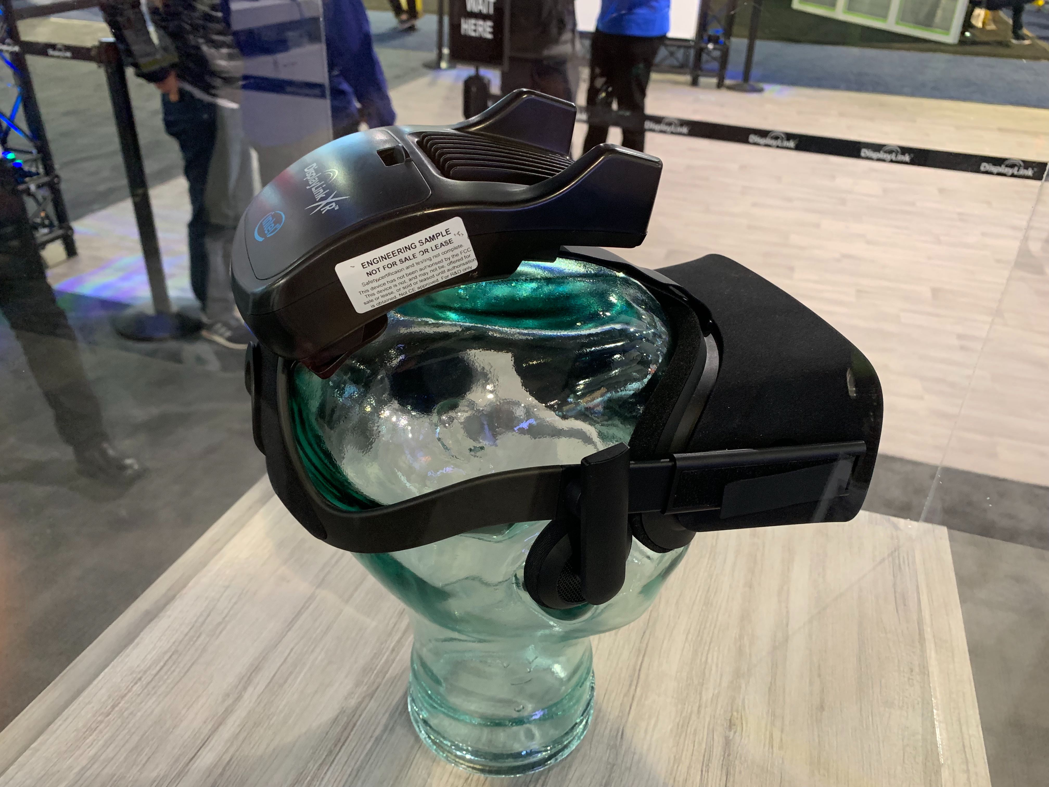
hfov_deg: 67.3
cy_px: 394
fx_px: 788
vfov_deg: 53.1
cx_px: 524
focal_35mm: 26
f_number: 1.8
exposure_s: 1/59
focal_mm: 4.25
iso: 320
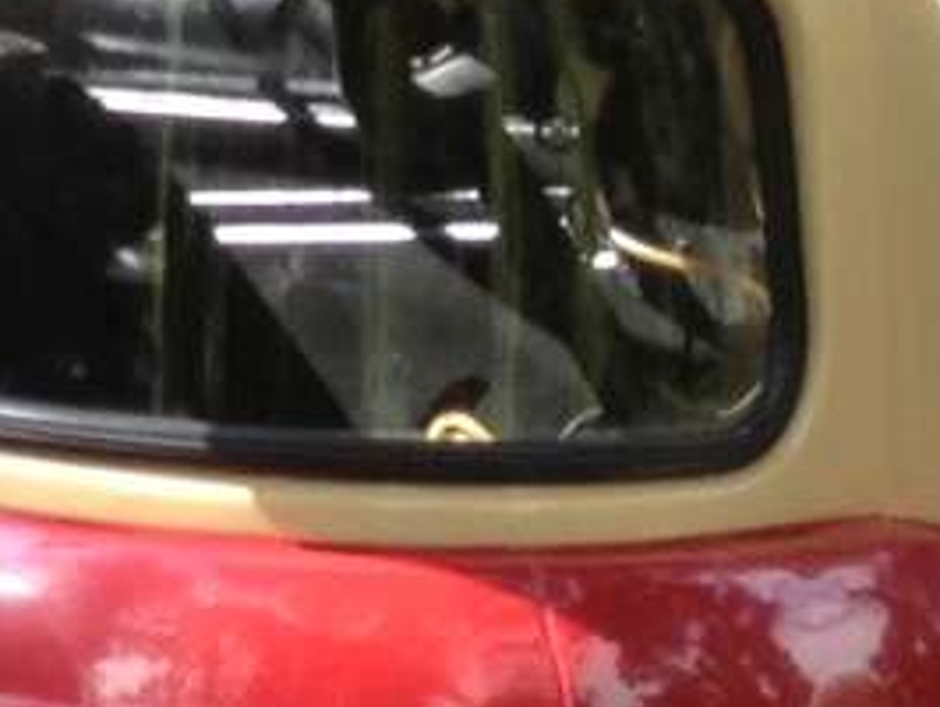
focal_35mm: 263
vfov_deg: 5.6
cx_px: -1223
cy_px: -615
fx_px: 7148
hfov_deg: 7.1
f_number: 2.4
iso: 64
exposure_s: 1/194
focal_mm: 4.28
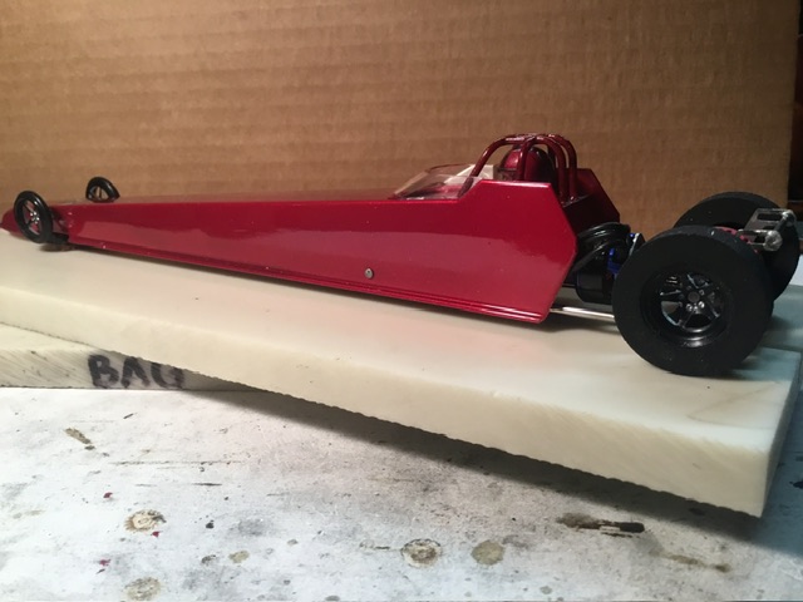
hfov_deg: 58.4
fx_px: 719
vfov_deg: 45.4
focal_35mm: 31
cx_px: 402
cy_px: 301
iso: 32
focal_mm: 3.3
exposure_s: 1/30
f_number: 2.4
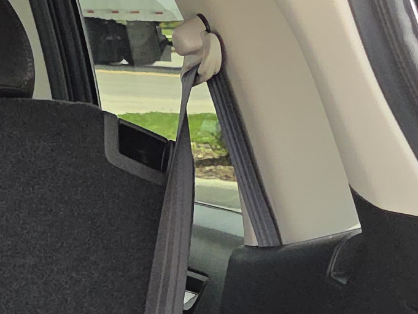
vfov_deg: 10.1
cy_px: 654
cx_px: -422
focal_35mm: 135
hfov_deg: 12.7
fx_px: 1630
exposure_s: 1/1297
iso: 80
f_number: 1.7
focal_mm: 6.3
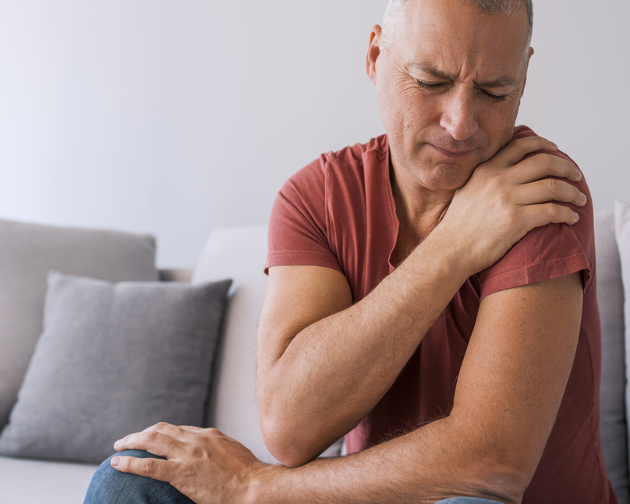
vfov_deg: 29.6
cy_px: 204
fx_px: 951
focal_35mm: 51
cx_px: 409
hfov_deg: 36.4
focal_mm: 35
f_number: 2.8
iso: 400
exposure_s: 1/125
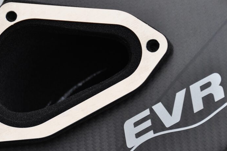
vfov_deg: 4.1
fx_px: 2096
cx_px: 87
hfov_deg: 6.2
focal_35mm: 333
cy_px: 86
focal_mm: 150
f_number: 6.3
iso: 400
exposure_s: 1/100
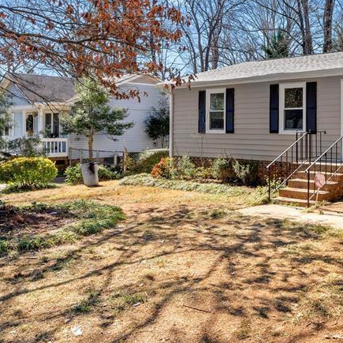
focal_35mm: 35
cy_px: 121
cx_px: 367
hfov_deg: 39.6
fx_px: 392
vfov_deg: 46.6
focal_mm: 17.5
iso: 320
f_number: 8
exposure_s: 1/320
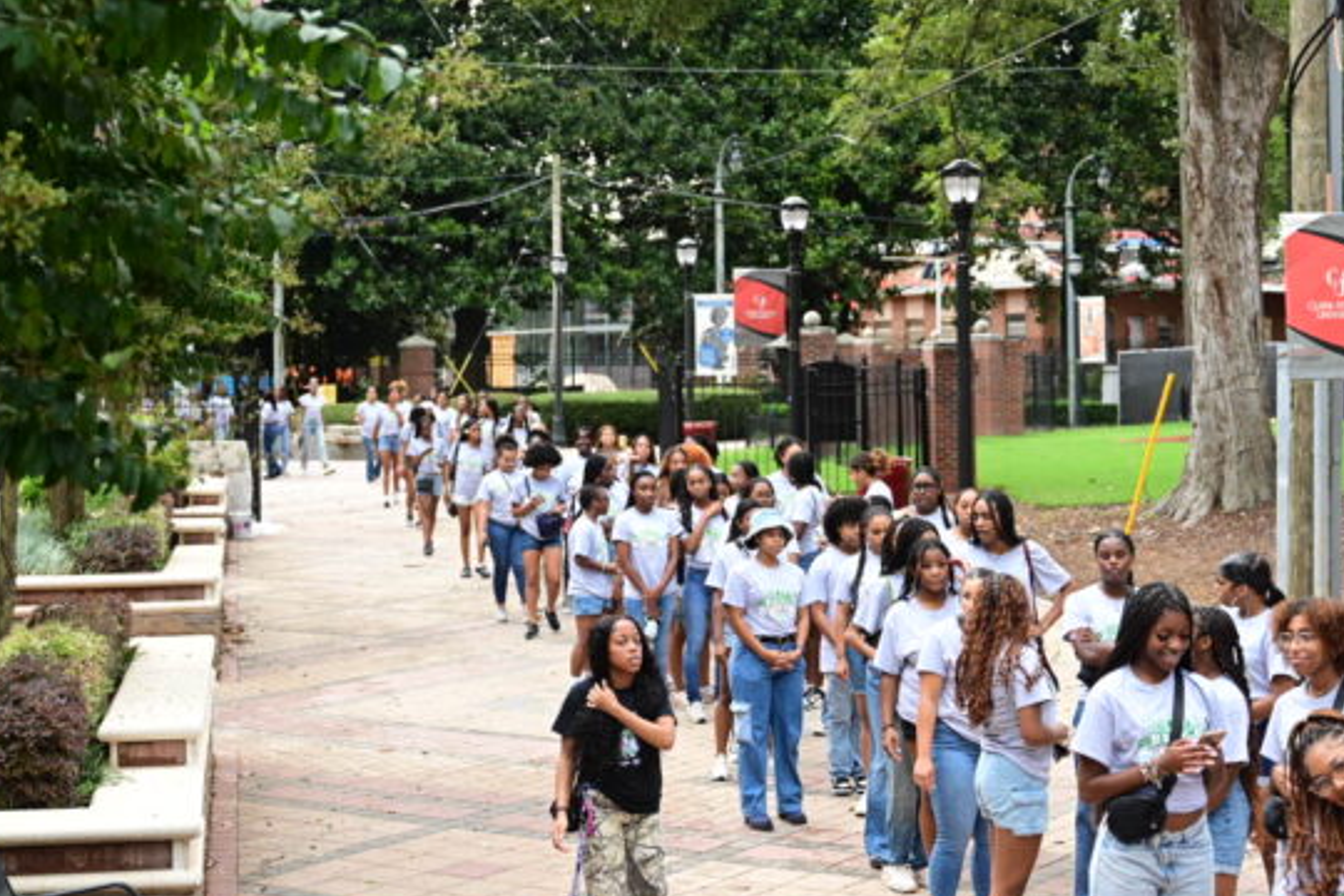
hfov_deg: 31.4
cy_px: 416
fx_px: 2389
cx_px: 722
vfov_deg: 21.2
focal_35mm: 64
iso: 1600
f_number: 3.2
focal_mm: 45
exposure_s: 1/800
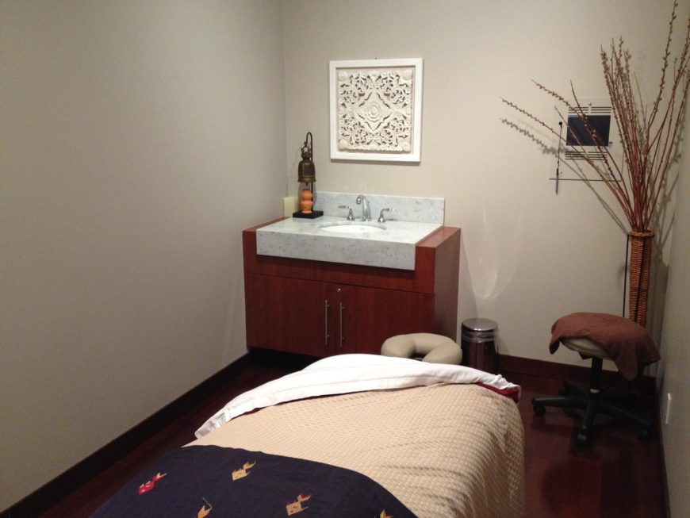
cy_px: 259
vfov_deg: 40.7
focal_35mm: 35
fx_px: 698
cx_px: 345
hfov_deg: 52.6
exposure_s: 1/20
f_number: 2.4
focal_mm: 4.28
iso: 320
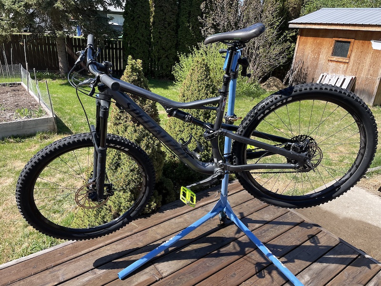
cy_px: 143
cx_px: 190
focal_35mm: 26
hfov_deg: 67.3
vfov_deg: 53.1
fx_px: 286
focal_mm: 4.2
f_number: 1.6
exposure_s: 1/1195
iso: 32
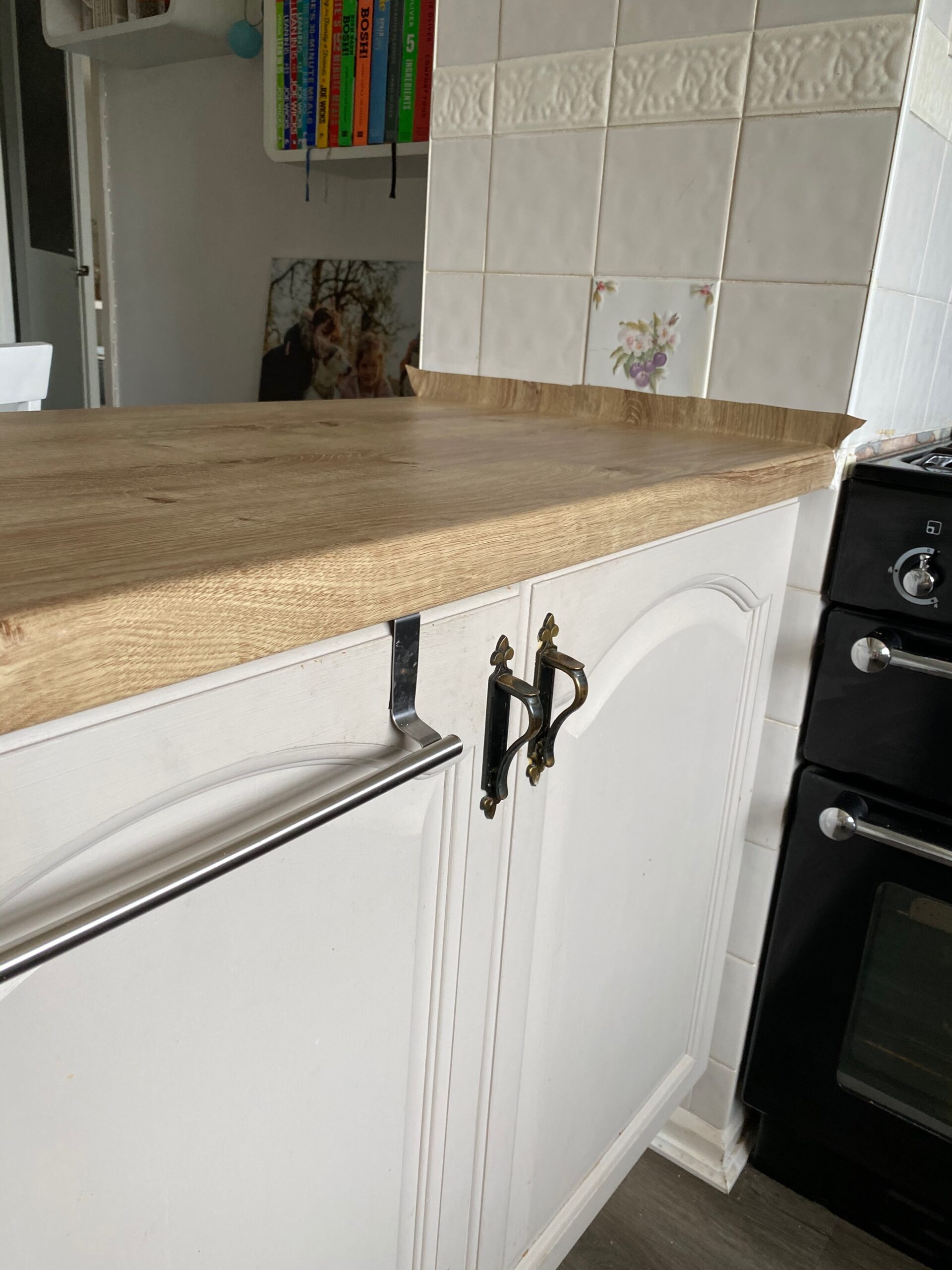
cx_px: 476
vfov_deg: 67.3
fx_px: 953
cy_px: 635
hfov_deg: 53.1
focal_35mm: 26
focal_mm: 4.25
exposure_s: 1/121
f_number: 1.8
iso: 100
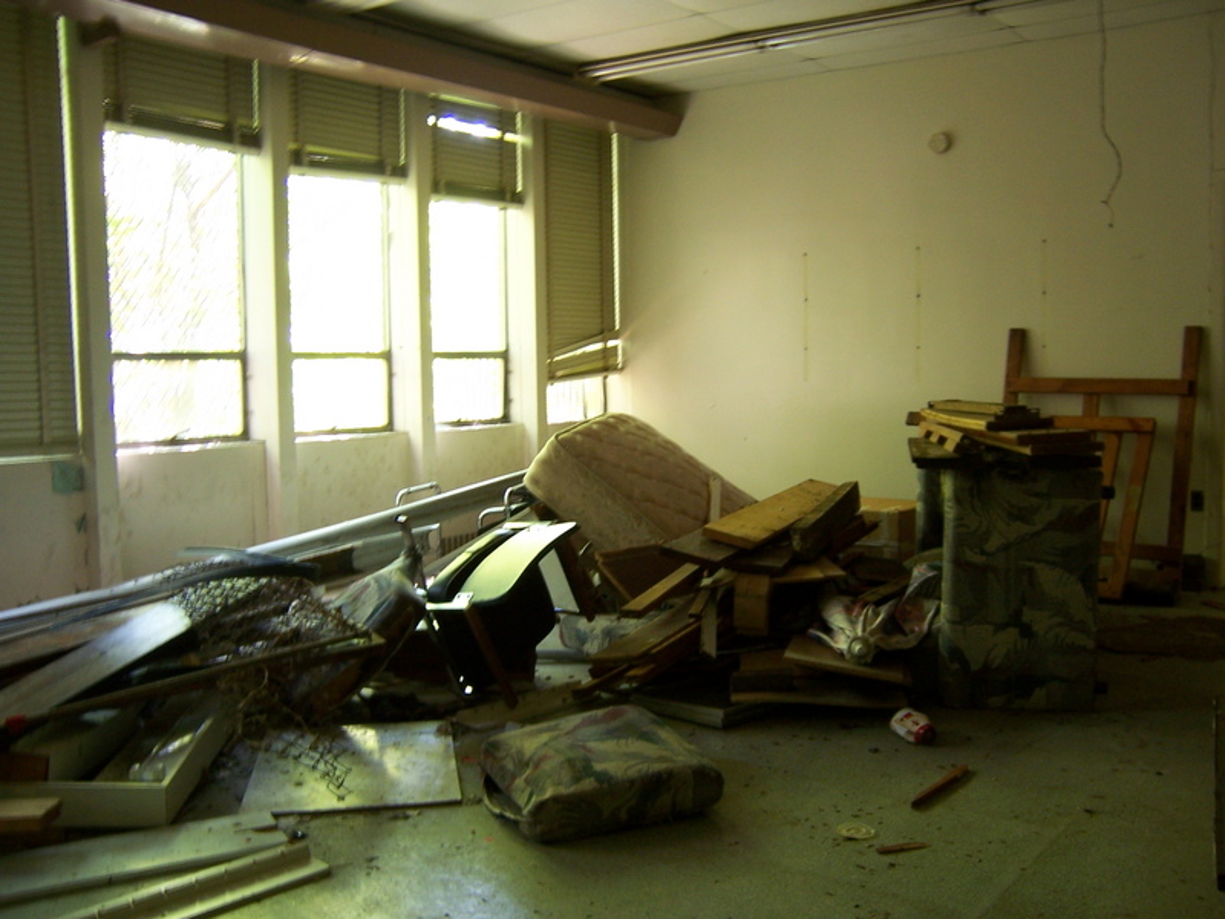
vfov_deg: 42.9
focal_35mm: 33
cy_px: 460
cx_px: 612
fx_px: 1168
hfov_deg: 55.4
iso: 100
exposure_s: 1/4
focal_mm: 5.5
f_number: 2.8
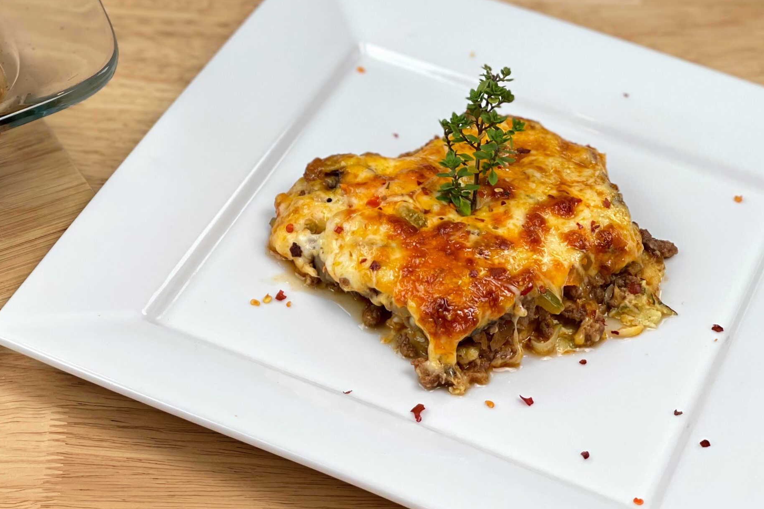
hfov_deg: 21.8
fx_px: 1974
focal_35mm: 93
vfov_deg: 14.6
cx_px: 237
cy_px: 122
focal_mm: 7.5
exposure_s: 1/120
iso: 80
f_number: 2.2
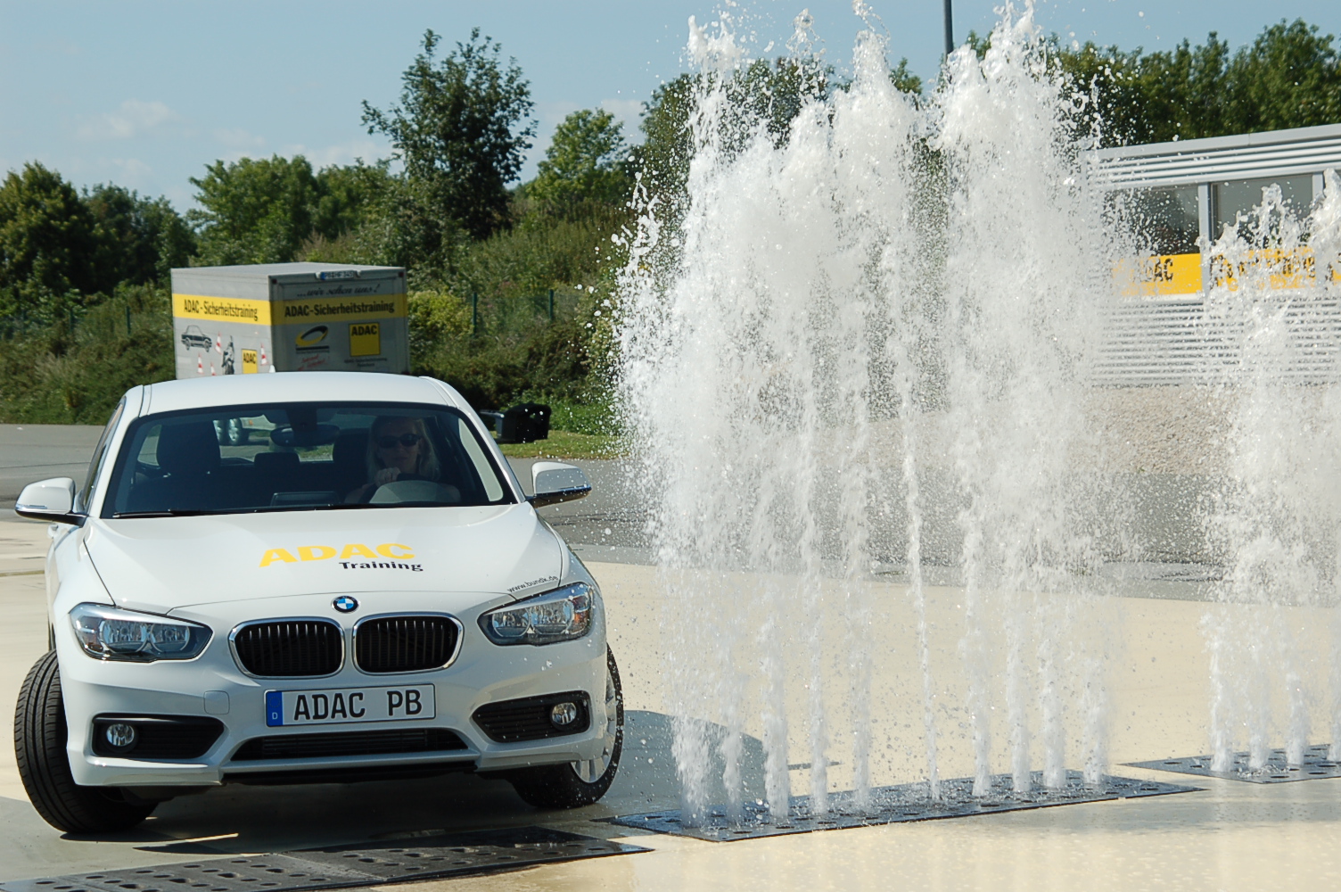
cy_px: 446
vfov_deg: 13.4
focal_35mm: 102
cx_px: 670
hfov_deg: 20.0
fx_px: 3796
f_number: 7.1
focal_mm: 68
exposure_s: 1/800
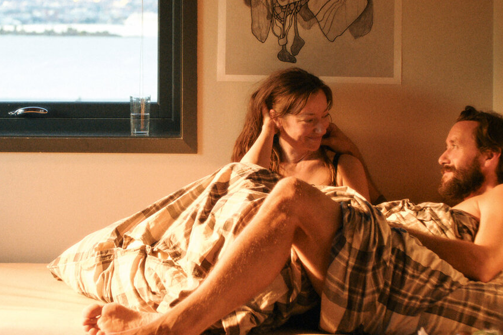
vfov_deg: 31.8
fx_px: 587
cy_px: 194
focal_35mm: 42
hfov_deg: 46.3
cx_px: 280
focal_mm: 35
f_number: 2.8
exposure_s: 1/125
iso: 1600
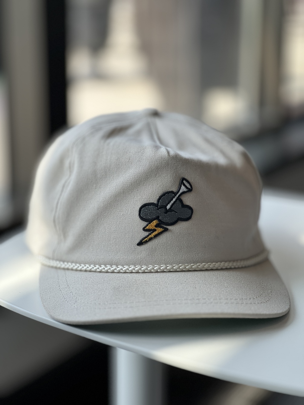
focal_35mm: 77
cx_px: 152
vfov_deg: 25.3
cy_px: 202
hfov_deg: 19.1
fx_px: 902
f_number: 2.8
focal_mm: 9
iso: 25
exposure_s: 1/121
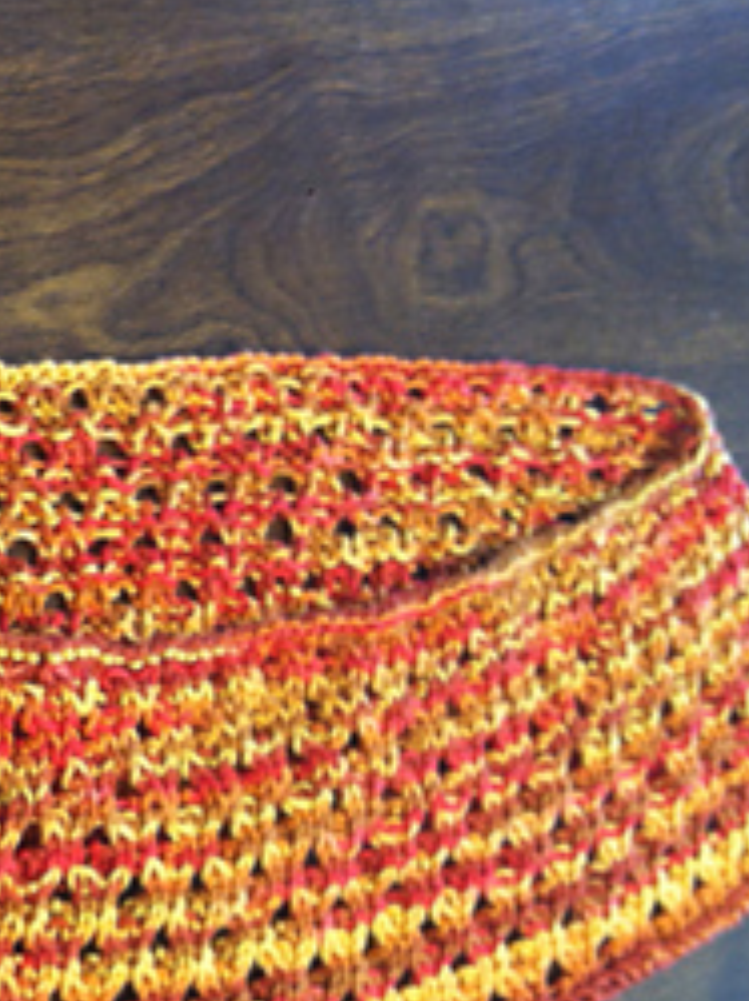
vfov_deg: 27.5
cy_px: 723
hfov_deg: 20.5
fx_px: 2023
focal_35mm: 70
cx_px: 44
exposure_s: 1/24
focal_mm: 3.85
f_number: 2.8
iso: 80
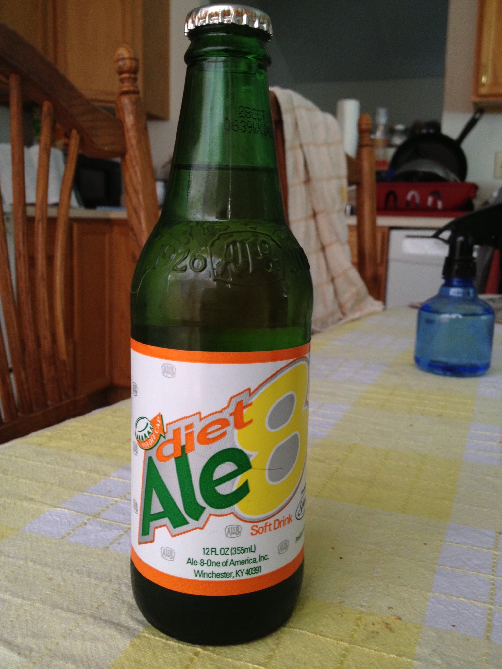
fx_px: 677
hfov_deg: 40.7
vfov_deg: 52.6
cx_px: 251
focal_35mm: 35
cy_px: 334
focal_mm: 4.28
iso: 100
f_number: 2.4
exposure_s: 1/20
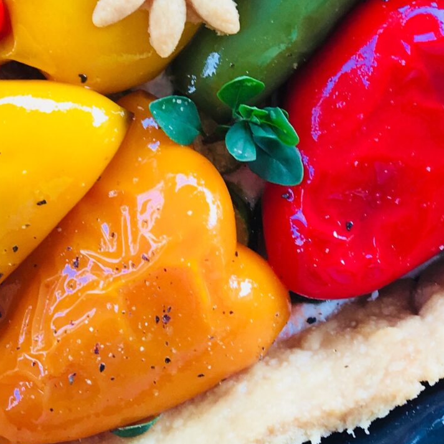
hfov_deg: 18.8
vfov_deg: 18.1
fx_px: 1335
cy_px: -60
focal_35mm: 92
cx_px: 161
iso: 25
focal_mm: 4.15
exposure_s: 1/100
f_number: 2.2
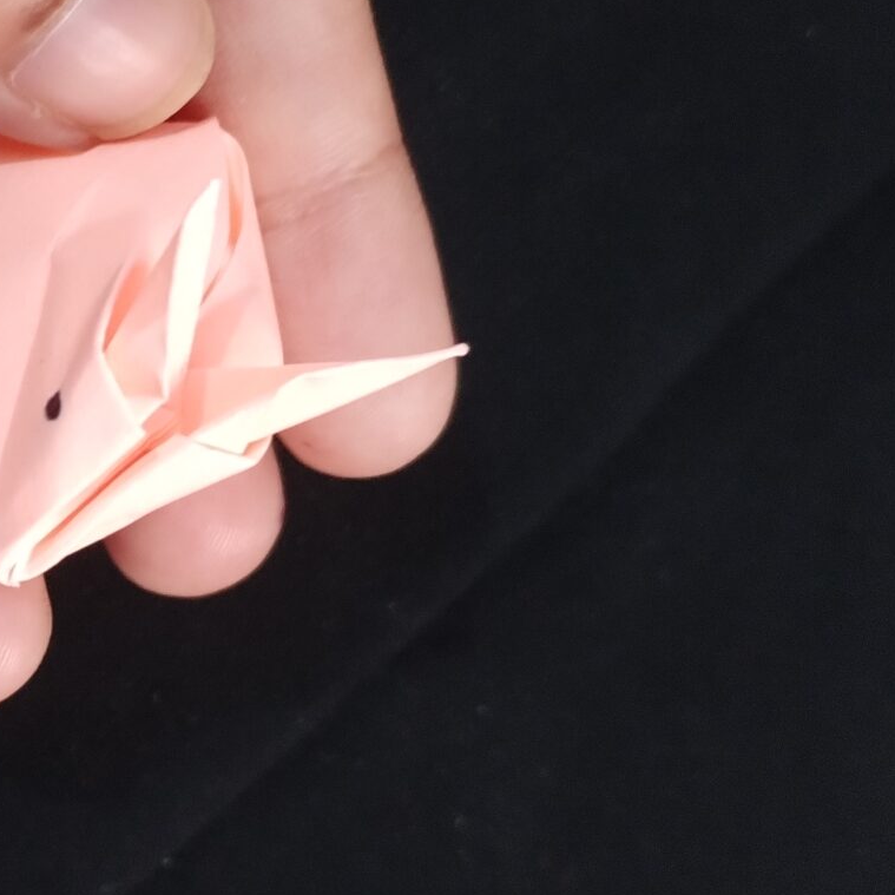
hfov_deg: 26.2
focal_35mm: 62
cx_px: -17
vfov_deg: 27.7
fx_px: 1814
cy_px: 362
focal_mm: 4.75
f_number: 1.8
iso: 1401
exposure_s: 1/25
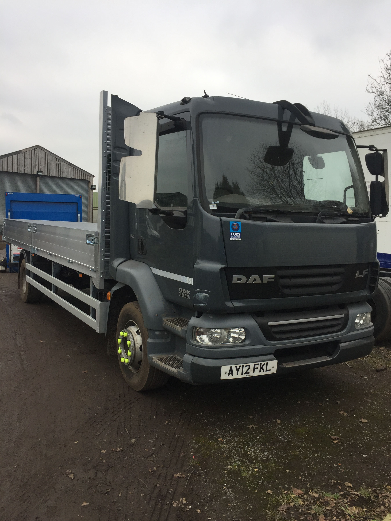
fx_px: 437
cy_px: 260
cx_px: 196
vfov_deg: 61.7
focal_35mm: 29
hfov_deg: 48.2
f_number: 2.2
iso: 32
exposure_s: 1/168
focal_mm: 4.15
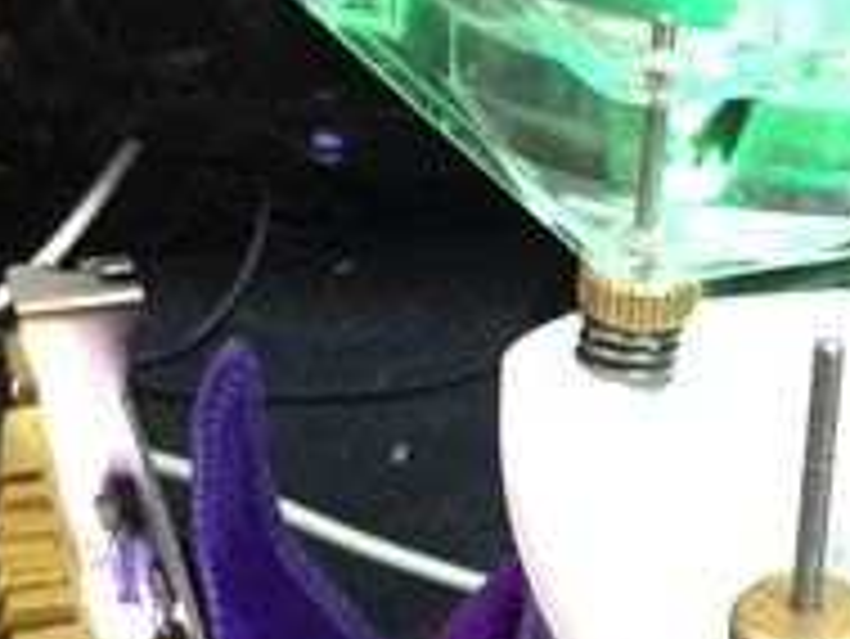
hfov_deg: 19.3
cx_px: 760
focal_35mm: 100
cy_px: 945
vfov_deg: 13.9
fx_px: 2457
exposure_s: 1/20
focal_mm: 4.15
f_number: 2.2
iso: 160
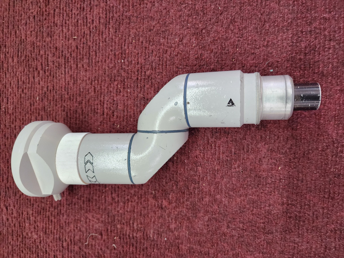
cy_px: 129
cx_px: 172
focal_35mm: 23
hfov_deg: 73.9
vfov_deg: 58.9
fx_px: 229
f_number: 1.8
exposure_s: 1/120
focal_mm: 6.4
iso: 250
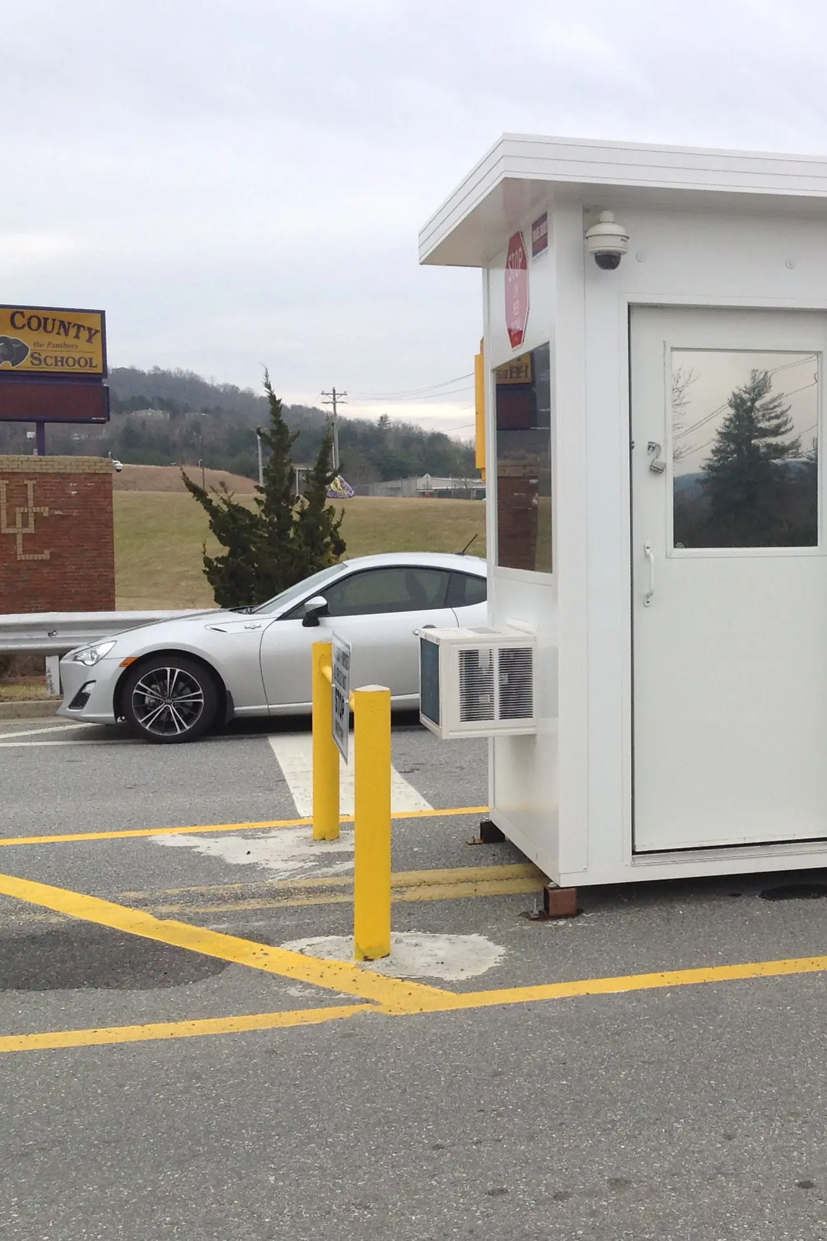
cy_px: 617
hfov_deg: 26.9
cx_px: 687
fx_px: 1688
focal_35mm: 49
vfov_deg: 40.3
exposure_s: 1/1120
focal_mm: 4.28
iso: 50
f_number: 2.4
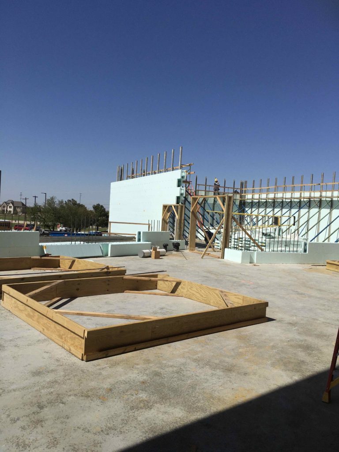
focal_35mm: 29
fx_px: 379
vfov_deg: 61.7
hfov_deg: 48.2
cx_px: 170
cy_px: 226
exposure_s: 1/5917
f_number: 2.2
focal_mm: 4.15
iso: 25
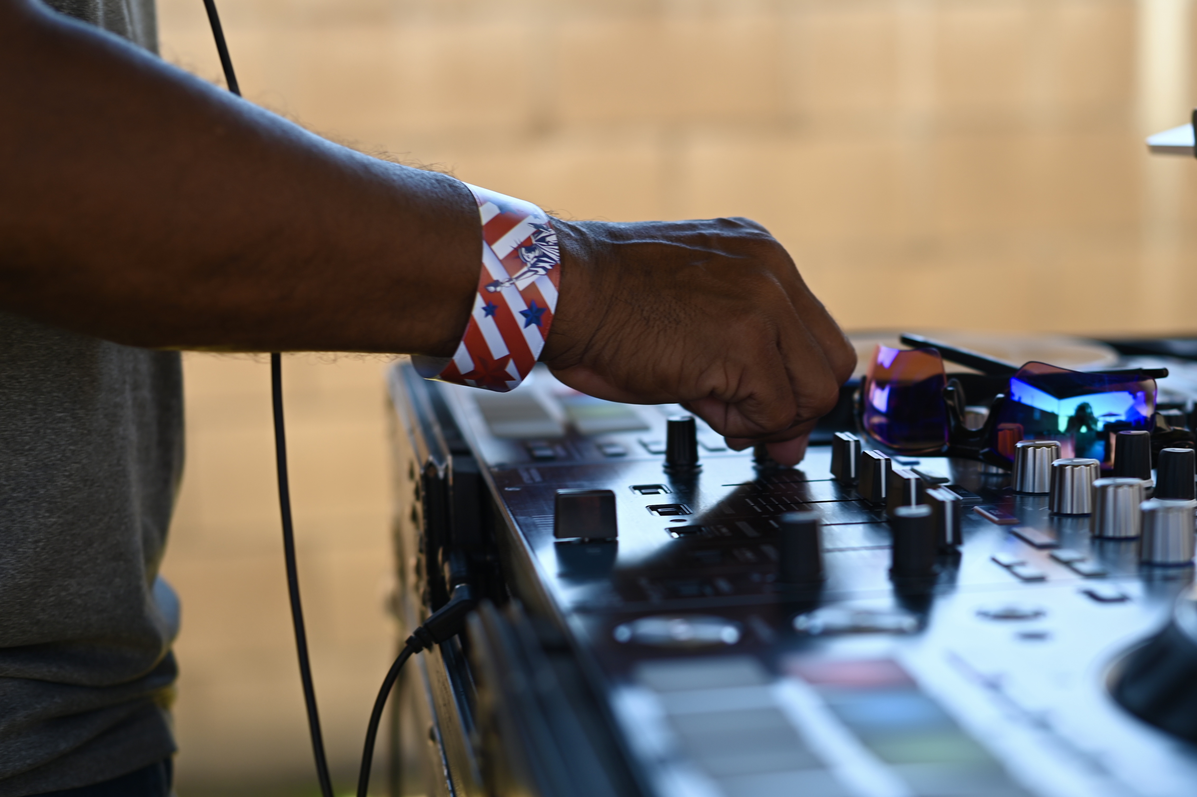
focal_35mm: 50
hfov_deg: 39.6
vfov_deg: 27.0
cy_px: 398
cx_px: 598
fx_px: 1661
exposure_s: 1/250
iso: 100
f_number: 2.8
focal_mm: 50
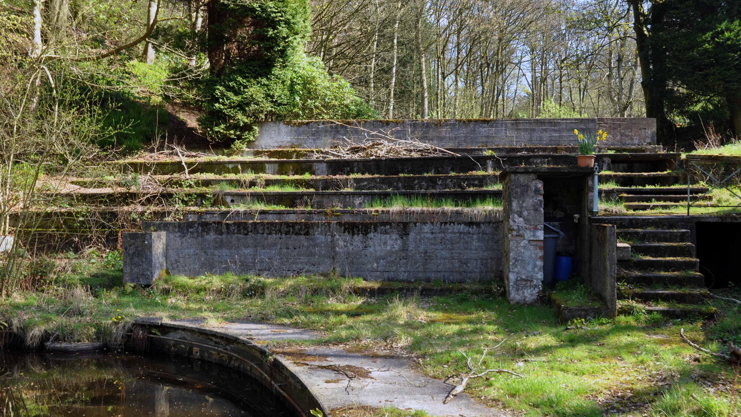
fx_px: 688
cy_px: 242
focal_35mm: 35
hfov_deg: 56.6
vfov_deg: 33.6
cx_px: 371
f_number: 9
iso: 400
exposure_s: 1/60
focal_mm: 22
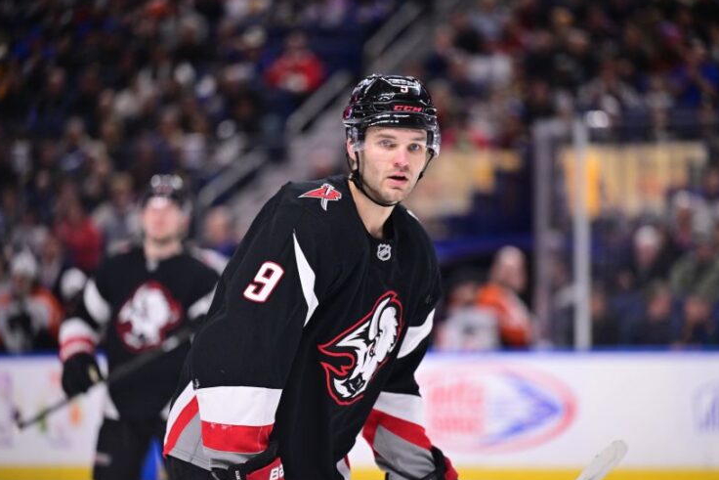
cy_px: 247
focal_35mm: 167
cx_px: 363
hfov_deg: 12.3
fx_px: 3336
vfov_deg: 8.2
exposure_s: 1/2000
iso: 3200
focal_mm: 160
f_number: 2.8
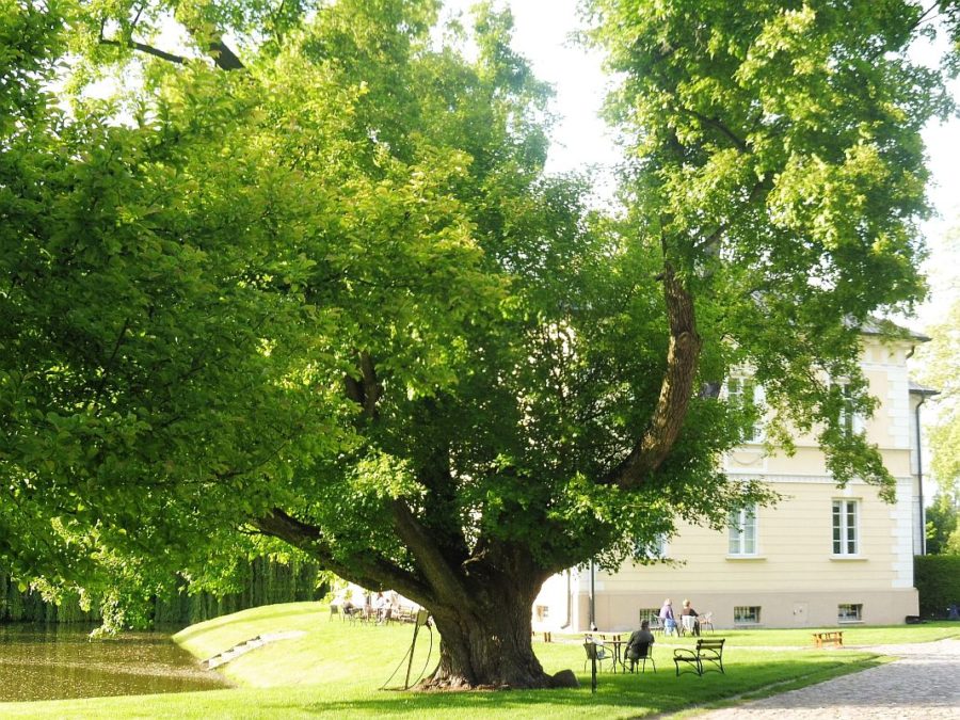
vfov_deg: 27.0
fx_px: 1498
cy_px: 360
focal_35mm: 54
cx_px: 480
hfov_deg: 35.5
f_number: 4.6
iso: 100
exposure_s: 1/80
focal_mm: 9.7
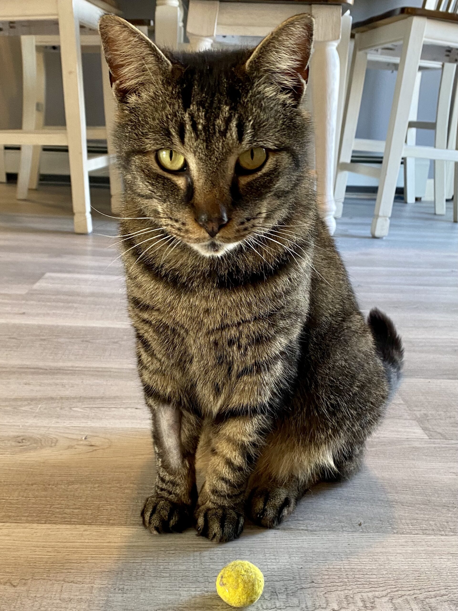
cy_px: 306
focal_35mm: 26
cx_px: 229
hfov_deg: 53.1
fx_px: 459
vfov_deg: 67.3
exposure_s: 1/60
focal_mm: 4.25
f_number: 1.8
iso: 125
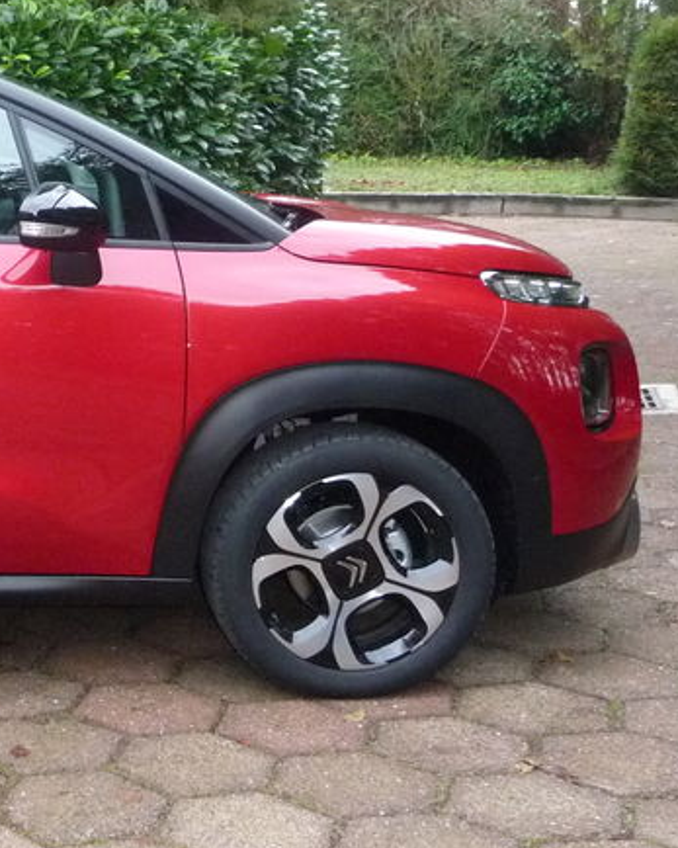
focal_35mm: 63
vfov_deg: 30.0
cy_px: 379
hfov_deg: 22.0
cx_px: -180
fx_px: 1581
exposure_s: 1/30
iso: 400
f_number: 3.3
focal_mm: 4.7
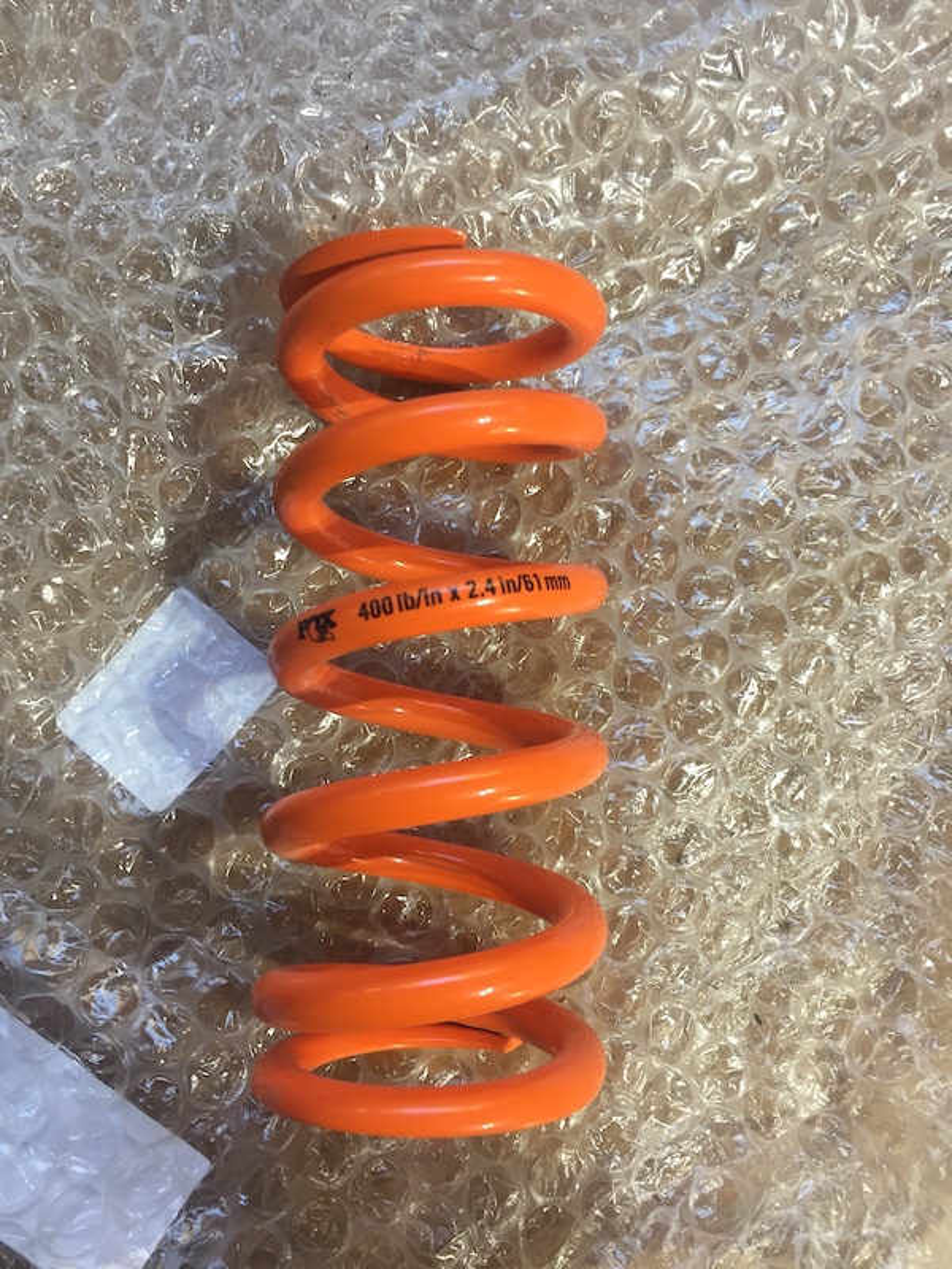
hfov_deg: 48.2
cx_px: 476
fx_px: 1063
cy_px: 634
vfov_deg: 61.7
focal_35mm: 29
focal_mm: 4.15
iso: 64
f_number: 2.2
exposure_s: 1/30
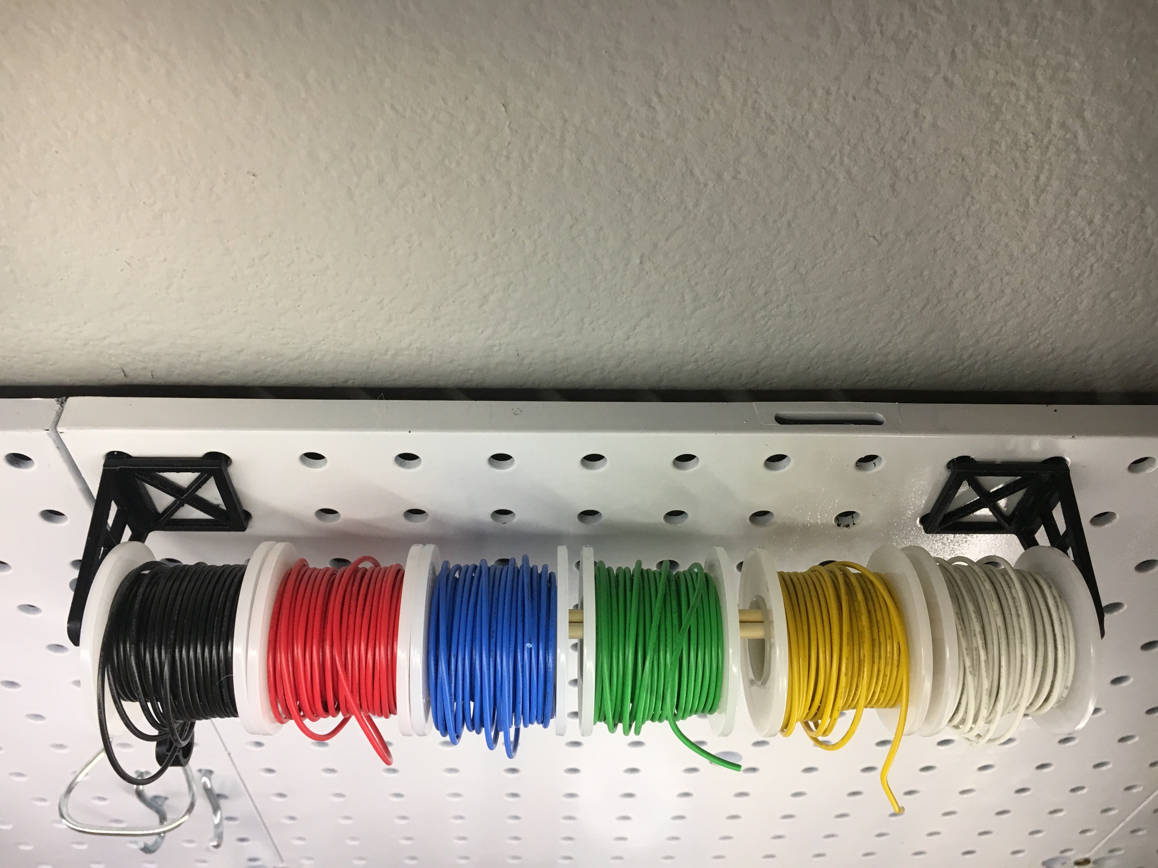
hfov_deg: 61.7
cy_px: 434
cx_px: 579
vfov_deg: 48.2
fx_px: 970
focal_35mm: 29
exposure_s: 1/30
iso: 40
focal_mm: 4.15
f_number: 2.2
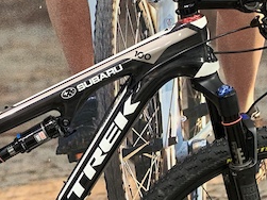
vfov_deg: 17.6
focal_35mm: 83
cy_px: 168
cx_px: 30
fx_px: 640
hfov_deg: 23.0
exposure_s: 1/60
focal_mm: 4.25
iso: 250
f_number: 1.8
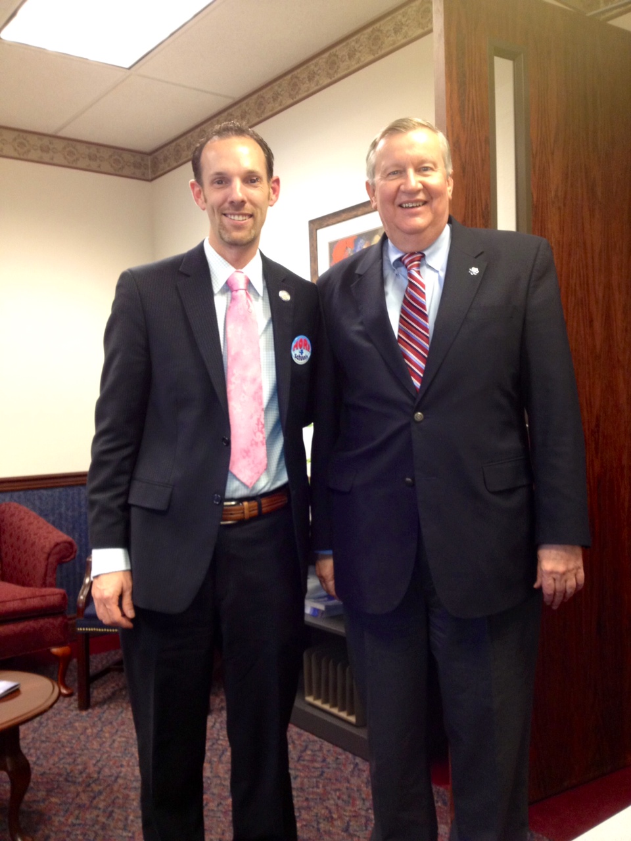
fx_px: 851
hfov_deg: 40.7
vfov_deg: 52.6
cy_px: 420
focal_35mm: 35
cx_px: 316
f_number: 2.4
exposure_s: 1/20
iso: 125
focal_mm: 4.28
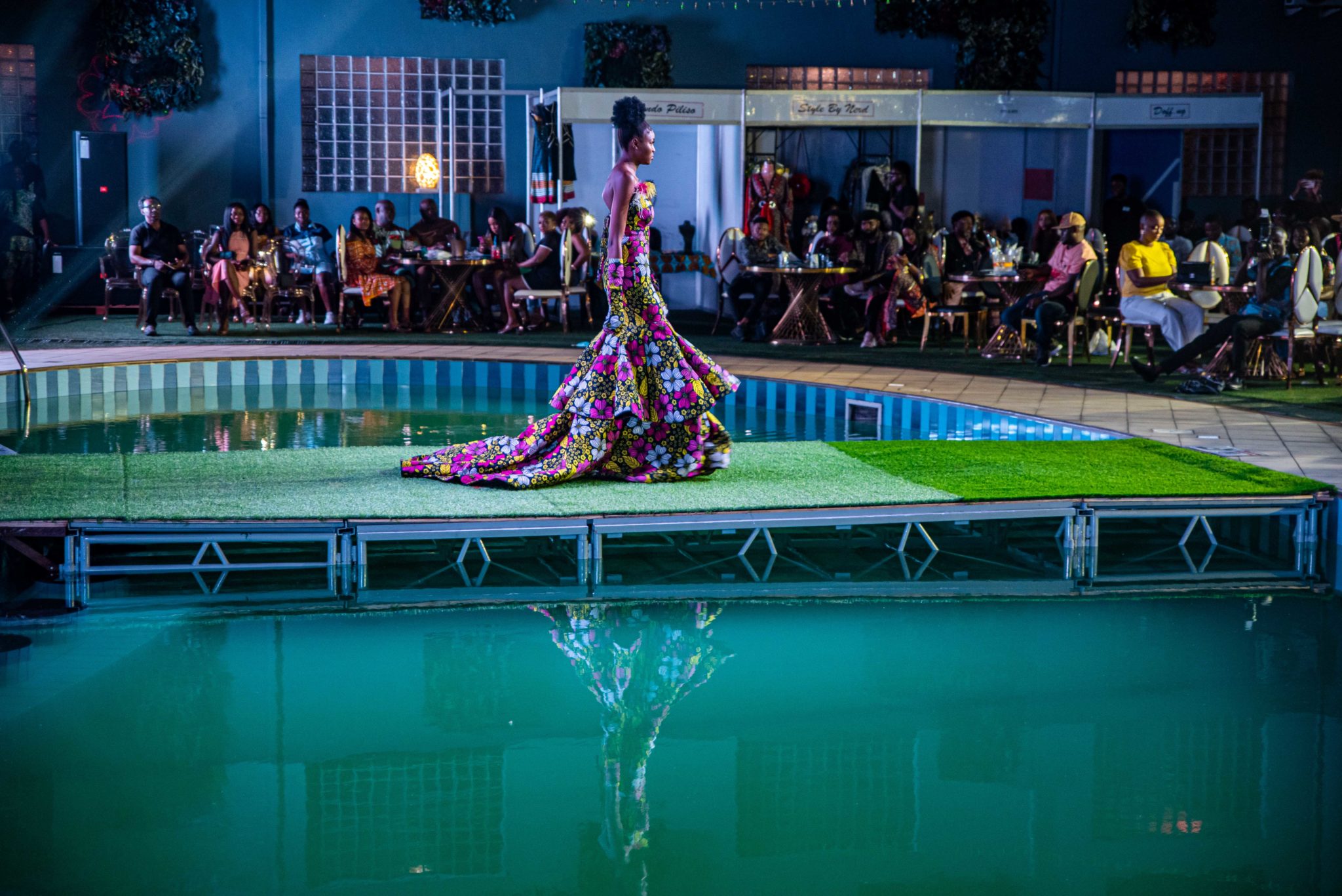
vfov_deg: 20.9
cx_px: 671
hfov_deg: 30.9
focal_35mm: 65
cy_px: 448
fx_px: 2424
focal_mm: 65
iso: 1250
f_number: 2.8
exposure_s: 1/100
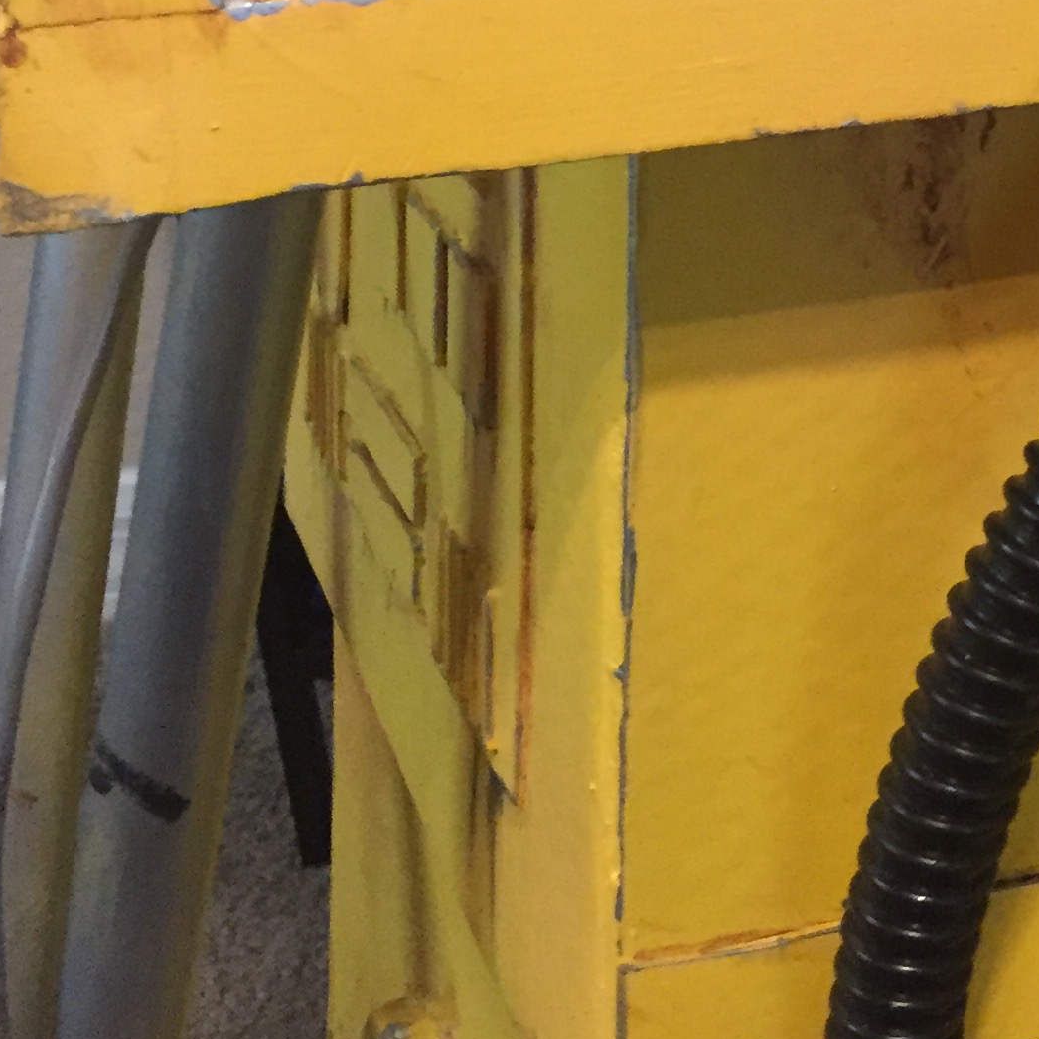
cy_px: -307
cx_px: 926
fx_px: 2717
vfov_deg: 19.9
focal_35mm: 80
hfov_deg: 21.2
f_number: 2.2
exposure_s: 1/17
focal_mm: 4.15
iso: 250
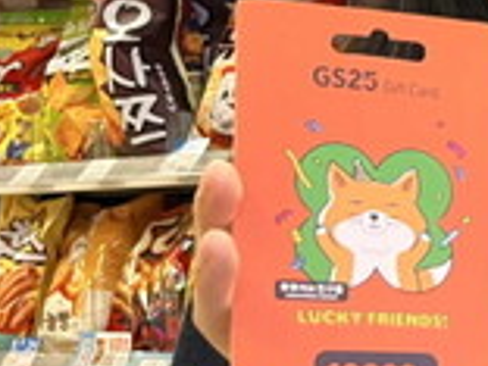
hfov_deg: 14.8
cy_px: 258
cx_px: 870
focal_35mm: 117
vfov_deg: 12.6
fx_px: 1649
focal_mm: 5.1
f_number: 1.6
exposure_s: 1/60
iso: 125
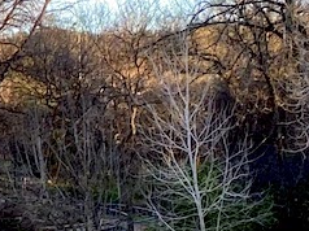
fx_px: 1462
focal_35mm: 164
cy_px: 315
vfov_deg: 8.9
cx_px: -438
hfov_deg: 10.4
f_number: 1.8
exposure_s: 1/122
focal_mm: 4.25
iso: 40
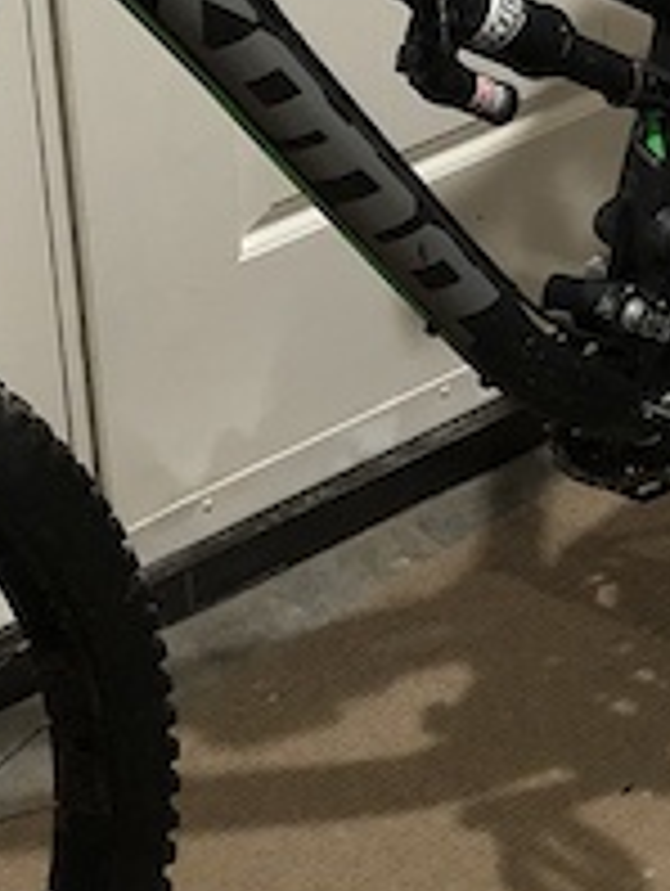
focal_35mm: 113
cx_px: 279
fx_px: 2910
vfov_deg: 17.4
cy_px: 315
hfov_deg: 13.1
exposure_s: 1/7
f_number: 1.8
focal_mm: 3.99
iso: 100
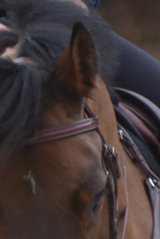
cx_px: -23
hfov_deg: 0.6
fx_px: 16112
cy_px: 84
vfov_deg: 0.9
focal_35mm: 2417
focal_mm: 300
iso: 640
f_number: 5.6
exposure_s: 1/500
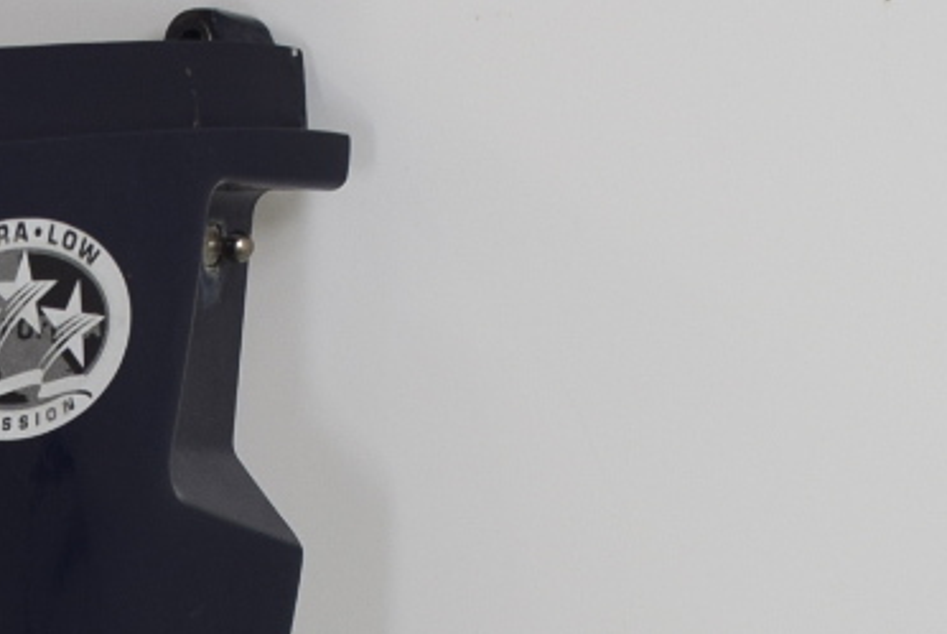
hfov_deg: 12.3
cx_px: -336
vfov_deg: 8.2
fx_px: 4244
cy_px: 1195
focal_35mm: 161
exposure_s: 1/100
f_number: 9
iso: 400
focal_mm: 25
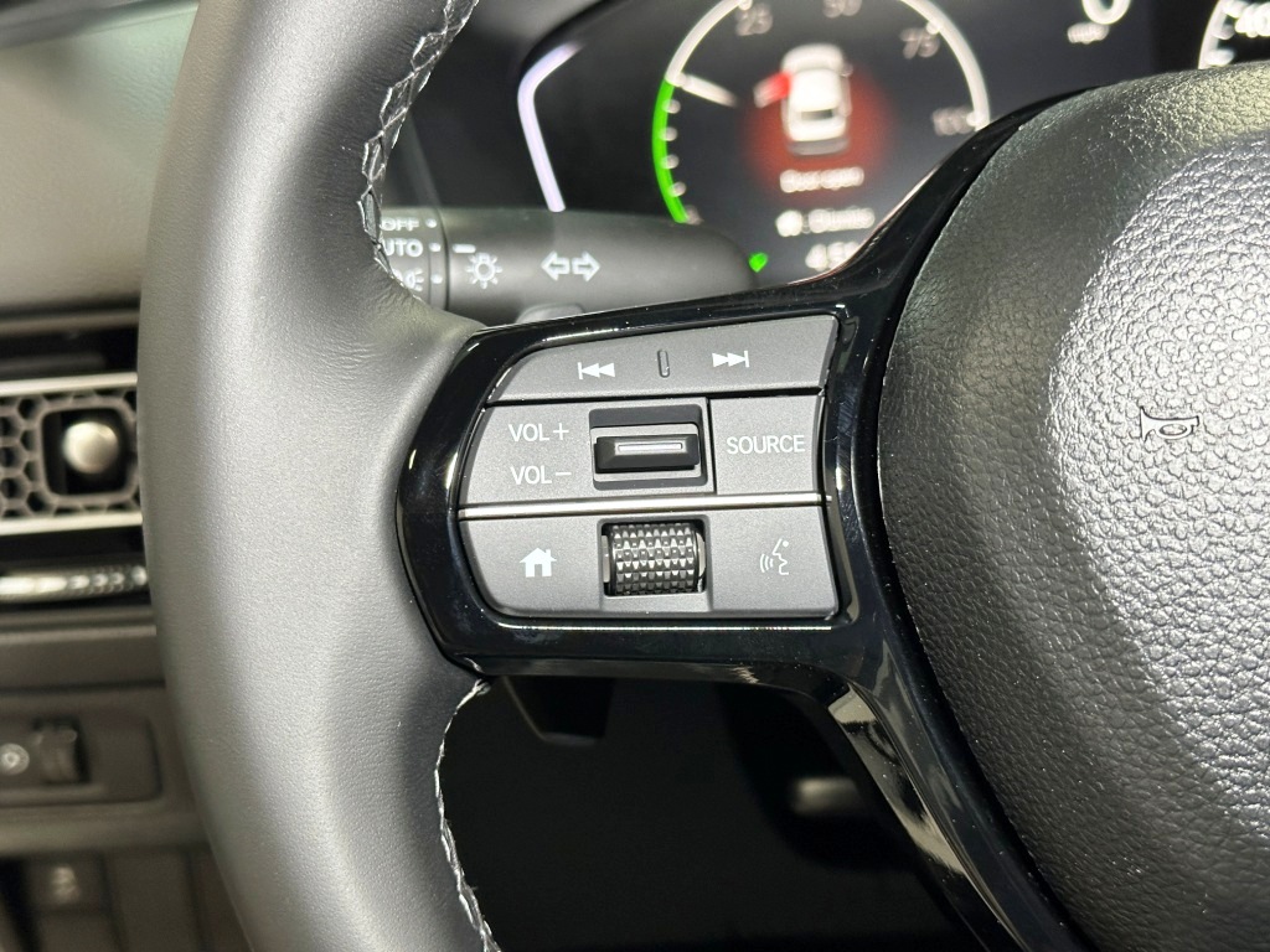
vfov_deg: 30.3
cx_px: 635
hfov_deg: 39.7
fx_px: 1761
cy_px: 476
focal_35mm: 48
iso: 400
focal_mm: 6.86
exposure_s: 1/40
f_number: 1.78
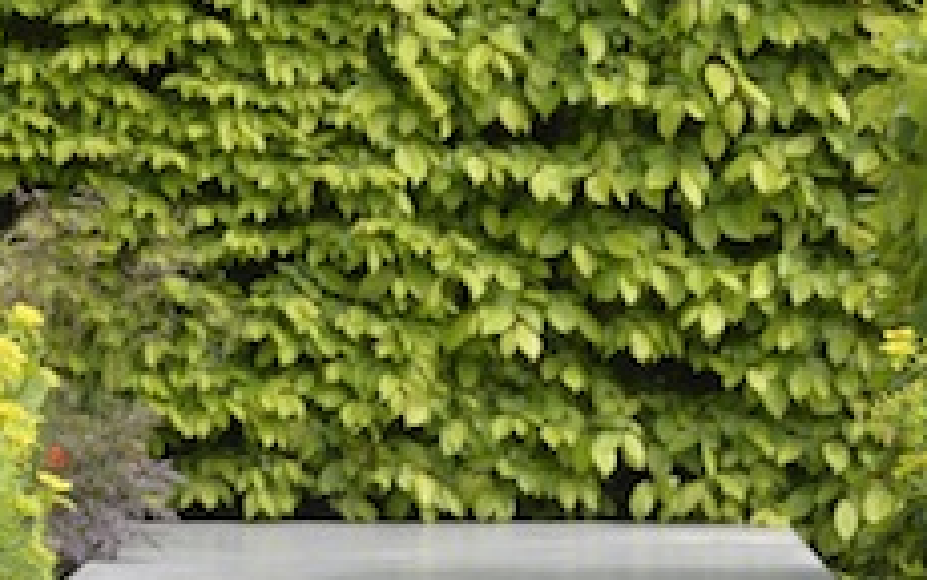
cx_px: 464
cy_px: 220
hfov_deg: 8.8
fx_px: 6041
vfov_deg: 5.5
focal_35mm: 239
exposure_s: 1/400
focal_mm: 90
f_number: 5.3
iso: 400
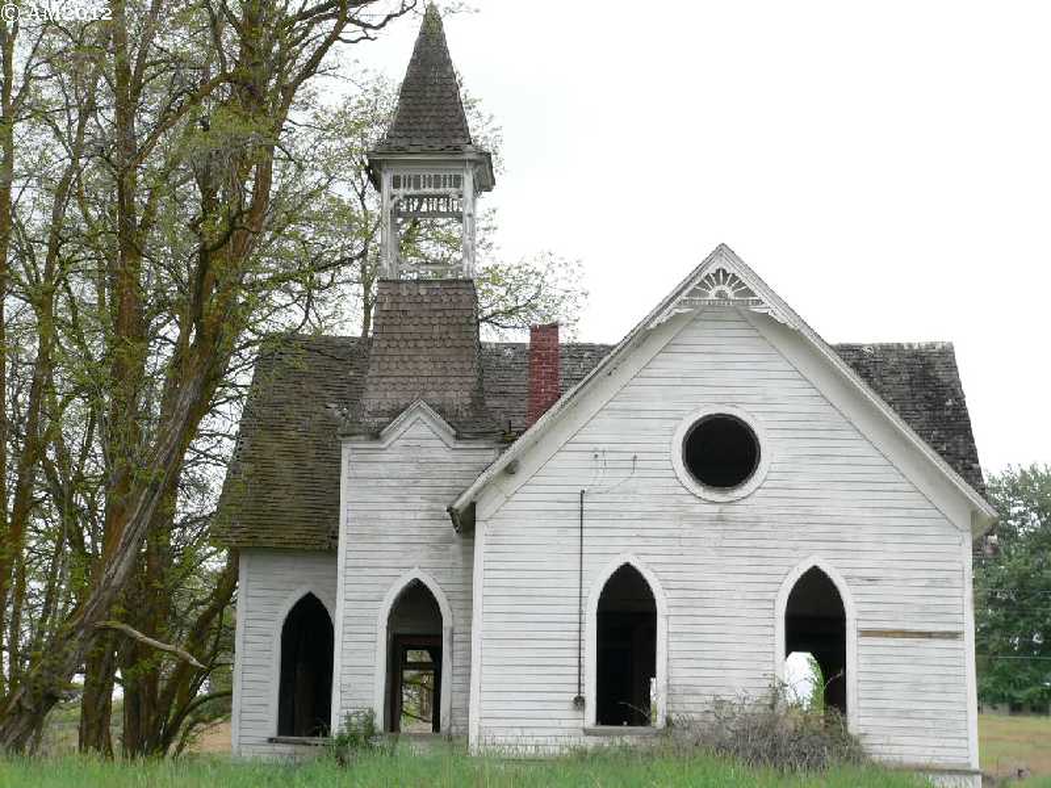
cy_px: 394
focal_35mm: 72
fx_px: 2186
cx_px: 526
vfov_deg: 20.4
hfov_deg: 27.0
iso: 80
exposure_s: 1/250
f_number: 4
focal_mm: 12.1
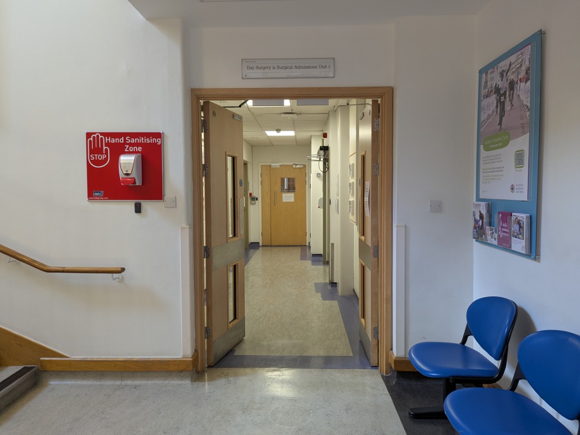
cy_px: 218
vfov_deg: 56.8
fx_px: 402
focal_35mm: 24
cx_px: 290
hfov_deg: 71.6
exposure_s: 1/25
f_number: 1.85
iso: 67
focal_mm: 6.81
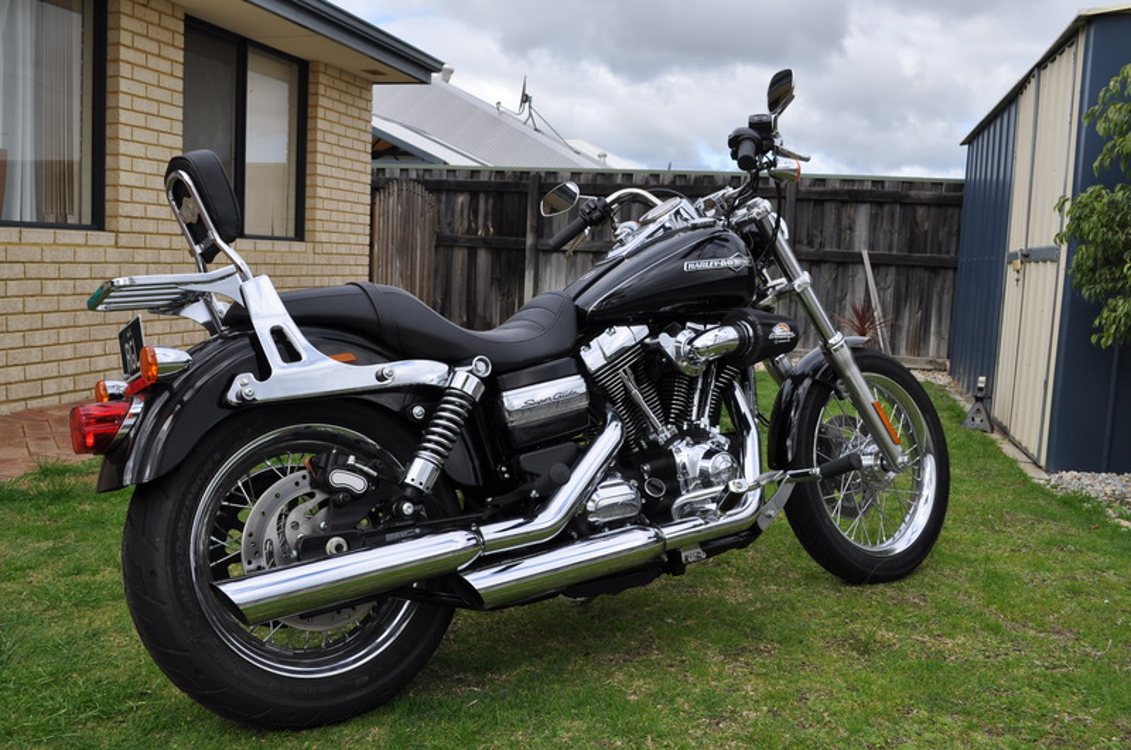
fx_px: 1035
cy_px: 375
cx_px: 566
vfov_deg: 39.9
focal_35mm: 33
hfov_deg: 57.3
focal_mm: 22
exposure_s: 1/320
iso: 200
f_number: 9
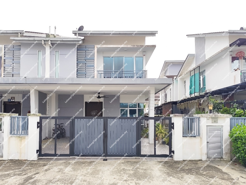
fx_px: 171
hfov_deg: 71.6
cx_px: 123
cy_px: 89
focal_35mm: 24
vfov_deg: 56.8
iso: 50
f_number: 1.65
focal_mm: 6.14
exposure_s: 1/132
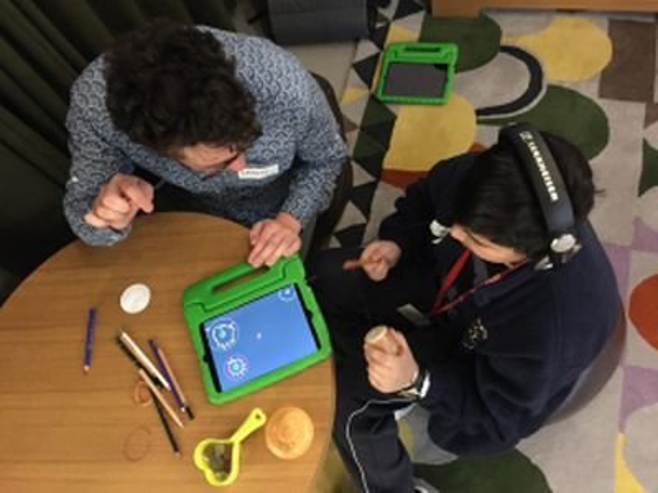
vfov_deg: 48.2
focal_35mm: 29
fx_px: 551
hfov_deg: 61.7
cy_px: 246
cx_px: 329
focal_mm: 4.15
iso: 500
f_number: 2.2
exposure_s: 1/15
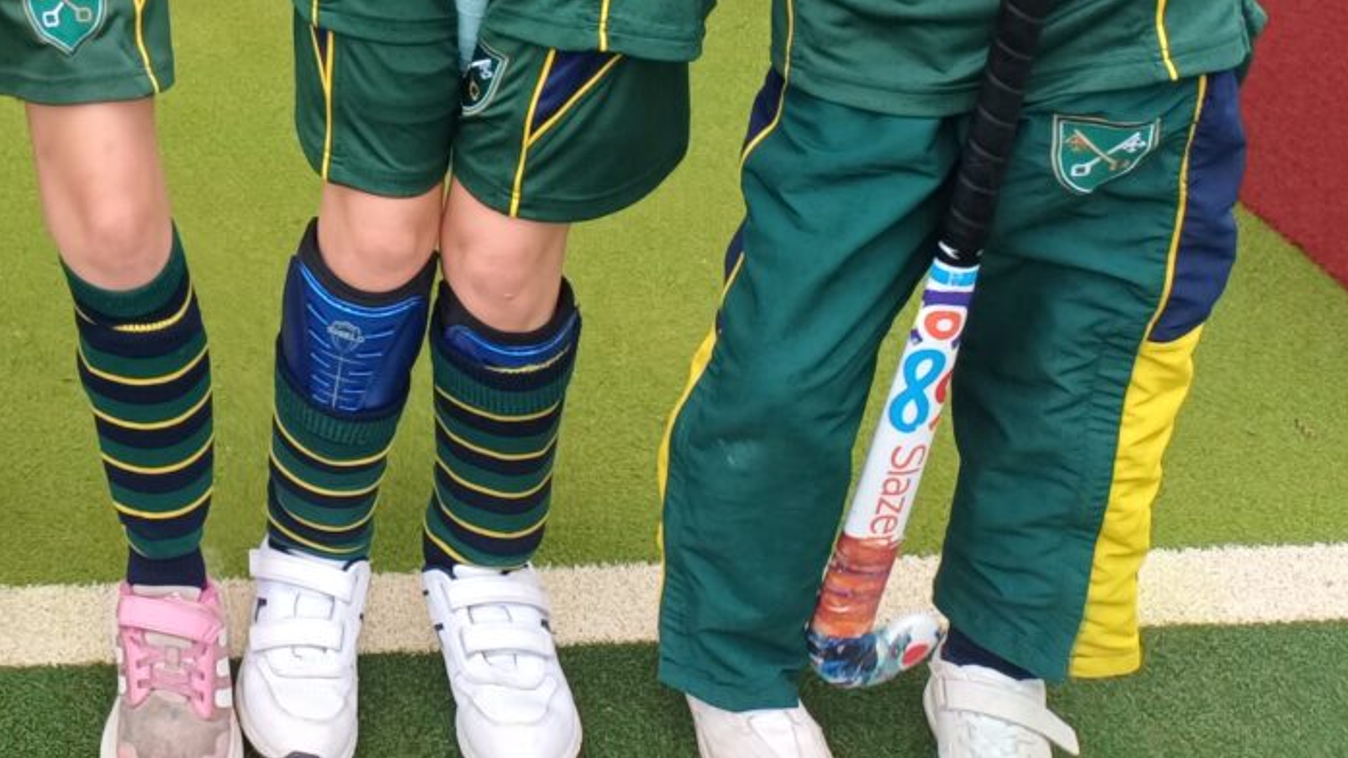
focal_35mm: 60
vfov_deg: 18.2
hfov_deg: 31.6
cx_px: -68
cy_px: -325
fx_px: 2145
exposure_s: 1/148
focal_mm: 4.65
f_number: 1.8
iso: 50
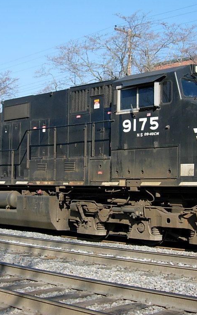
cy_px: 155
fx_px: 507
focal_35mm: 59
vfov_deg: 34.6
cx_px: 78
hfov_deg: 22.0
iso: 64
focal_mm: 8.5
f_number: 2.9
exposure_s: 1/995
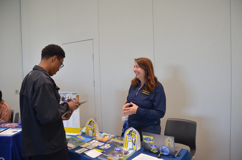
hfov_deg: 67.5
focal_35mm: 27
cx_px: 121
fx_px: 181
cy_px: 80
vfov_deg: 47.7
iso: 720
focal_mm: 18
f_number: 4
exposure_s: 1/60
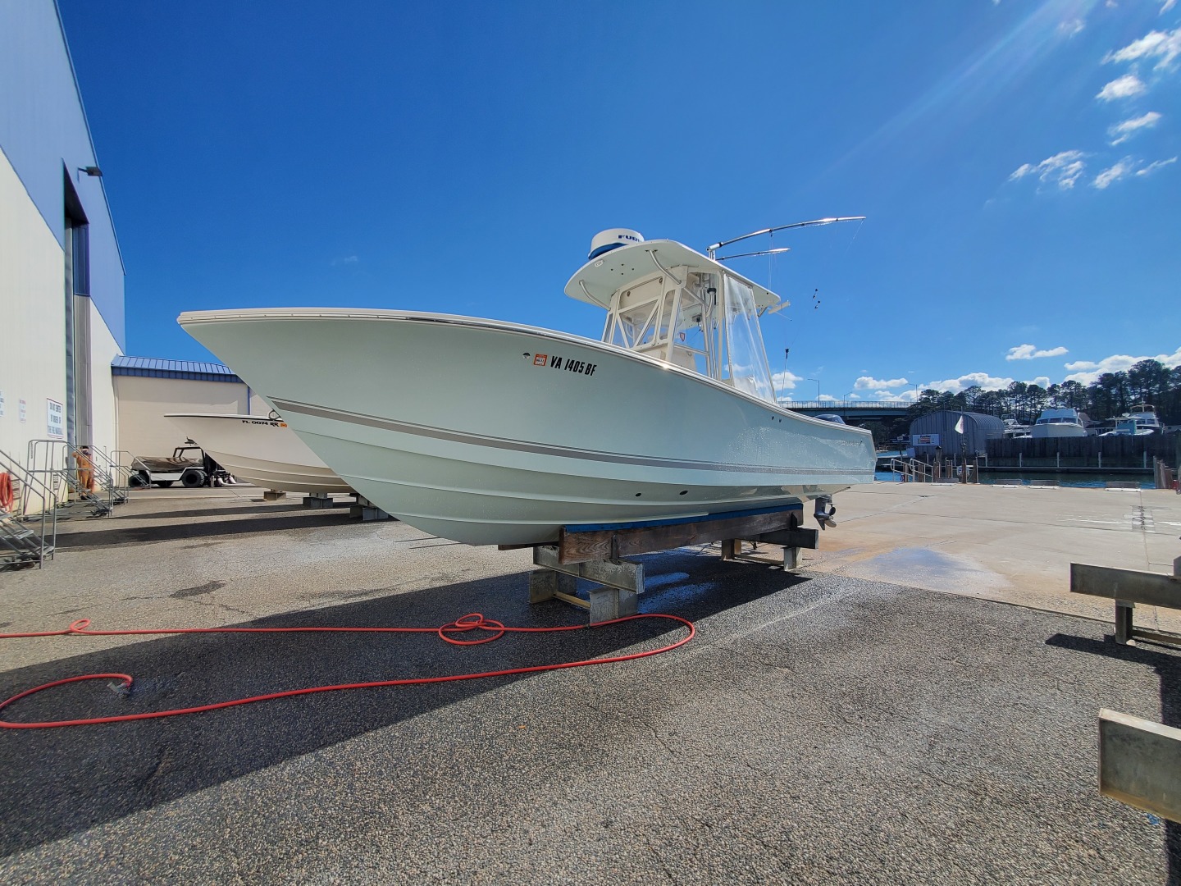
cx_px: 590
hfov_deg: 106.2
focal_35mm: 13
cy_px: 443
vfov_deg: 89.9
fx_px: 444
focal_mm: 1.8
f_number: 2.2
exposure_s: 1/1501
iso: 50
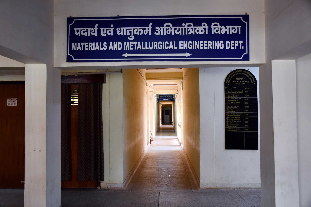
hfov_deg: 55.8
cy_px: 104
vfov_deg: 38.9
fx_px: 294
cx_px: 156
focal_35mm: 34
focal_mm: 23
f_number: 3.8
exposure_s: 1/125
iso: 1600
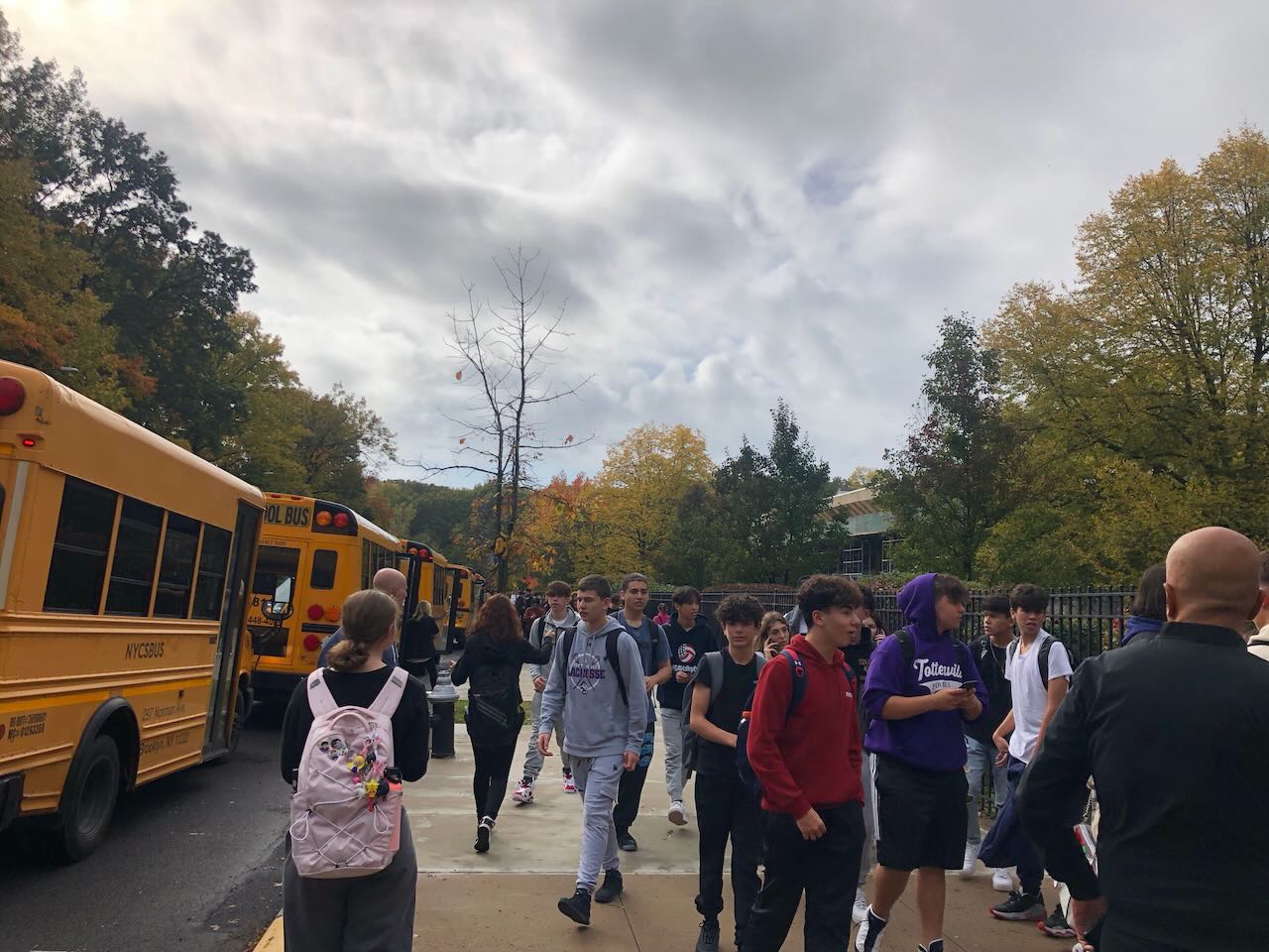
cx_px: 634
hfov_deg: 63.4
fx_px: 1026
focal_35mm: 28
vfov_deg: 49.7
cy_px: 476
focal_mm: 4
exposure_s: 1/2288
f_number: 1.8
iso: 20
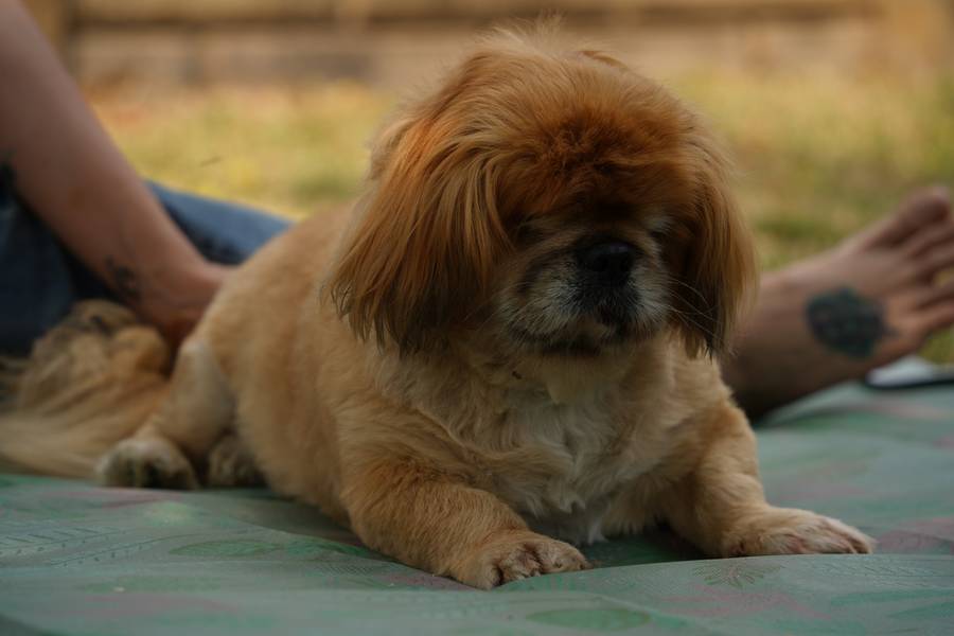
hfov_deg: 13.8
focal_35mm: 149
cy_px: 318
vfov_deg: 9.2
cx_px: 477
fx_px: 3948
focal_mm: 149
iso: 50
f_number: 5.6
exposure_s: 1/125
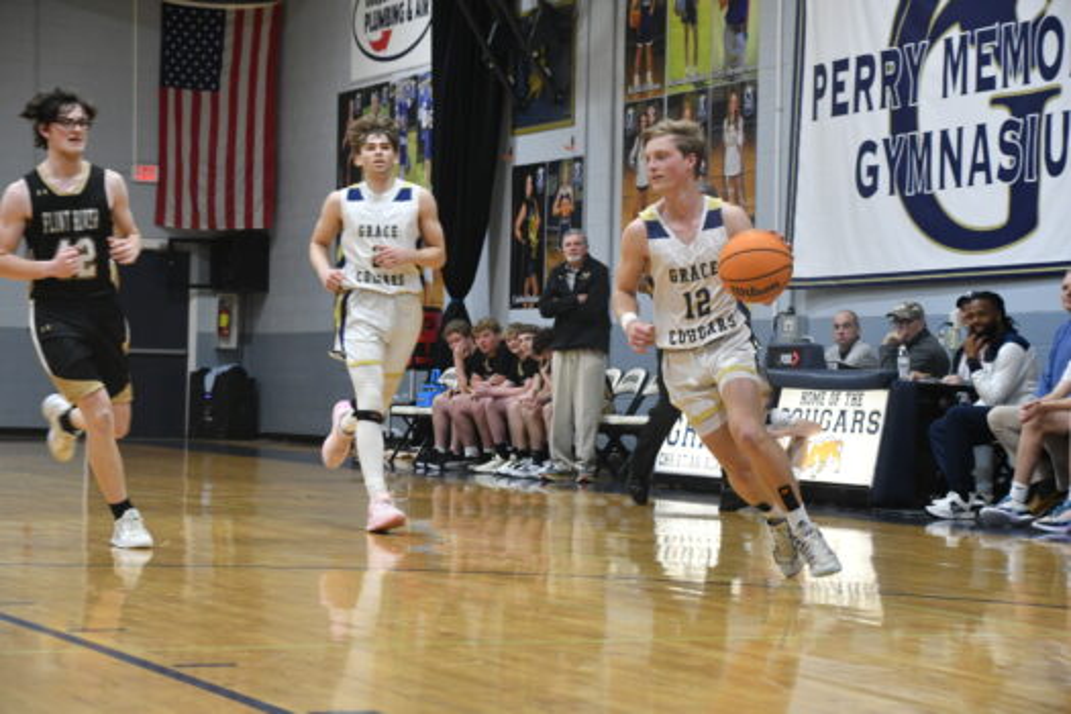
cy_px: 357
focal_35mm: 202
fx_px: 6024
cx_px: 536
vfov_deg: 6.8
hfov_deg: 10.2
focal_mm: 135
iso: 2500
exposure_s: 1/200
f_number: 6
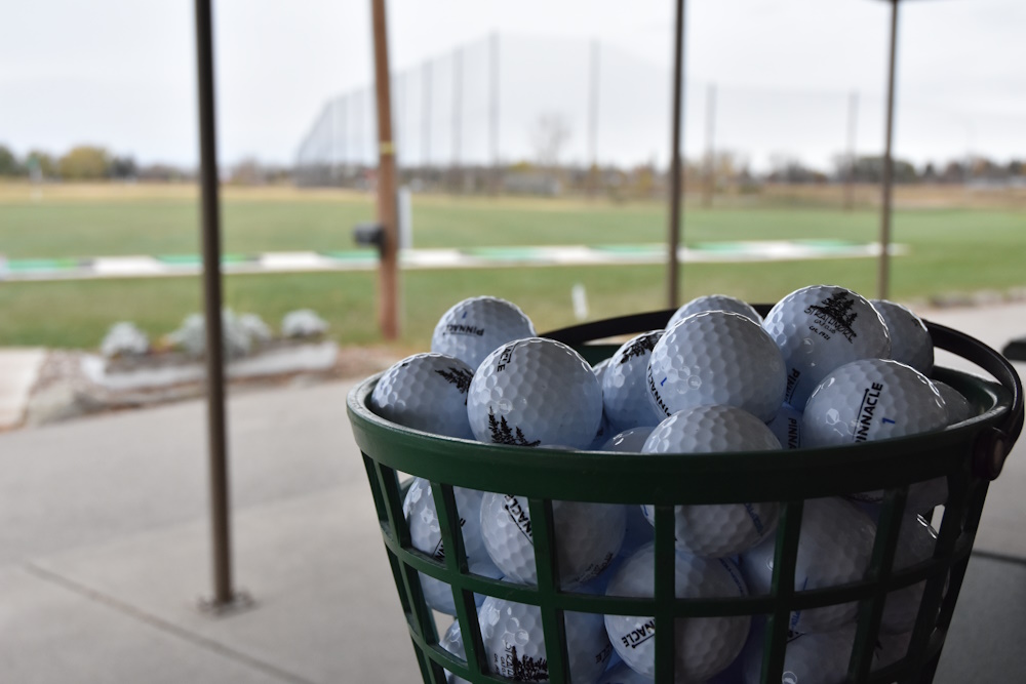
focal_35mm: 44
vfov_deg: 30.9
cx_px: 513
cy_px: 342
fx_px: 1240
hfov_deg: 45.0
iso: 800
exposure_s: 1/200
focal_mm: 29
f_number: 7.1
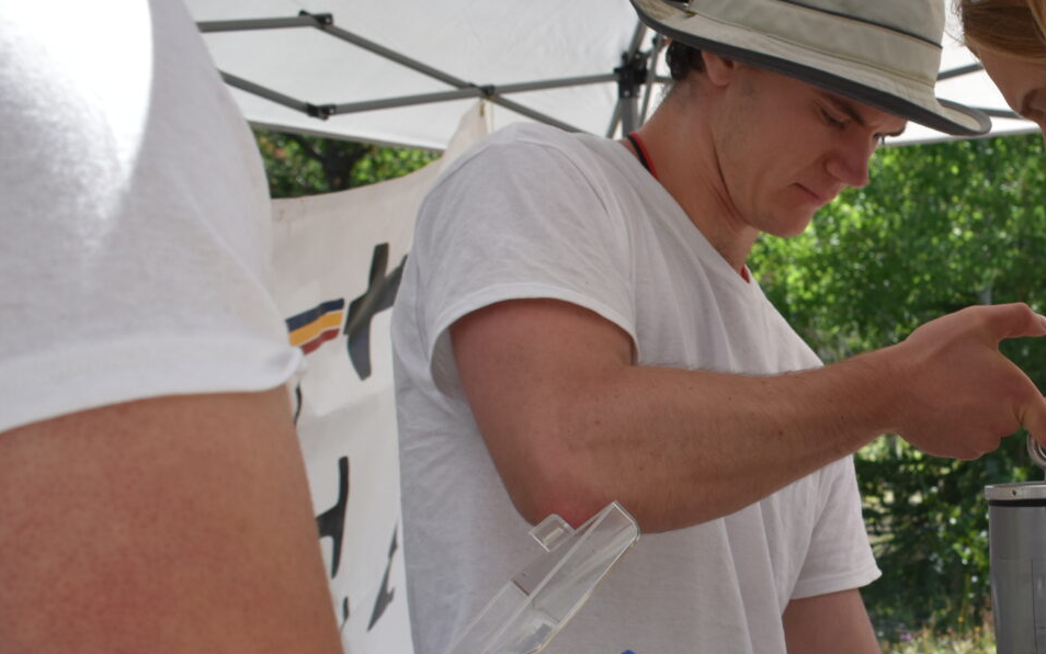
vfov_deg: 16.2
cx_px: 1015
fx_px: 2280
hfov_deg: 24.8
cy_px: 545
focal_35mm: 80
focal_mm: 26
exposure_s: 1/250
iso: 200
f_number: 8
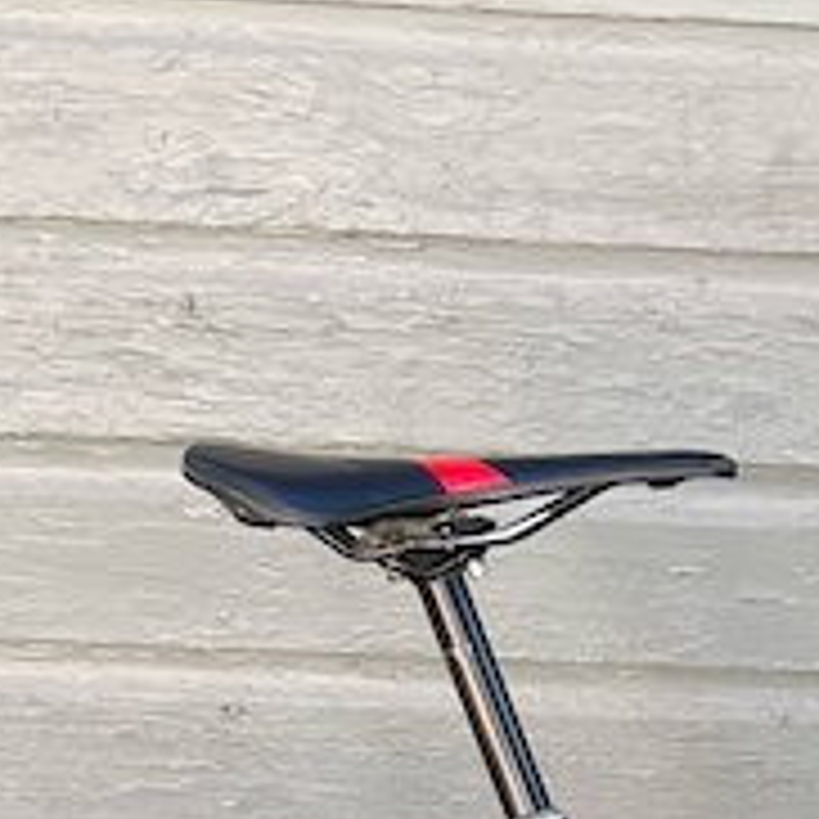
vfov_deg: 15.9
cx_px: 1044
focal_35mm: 101
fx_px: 2704
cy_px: 1220
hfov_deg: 16.4
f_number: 1.5
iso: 40
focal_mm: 5.7
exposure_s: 1/152
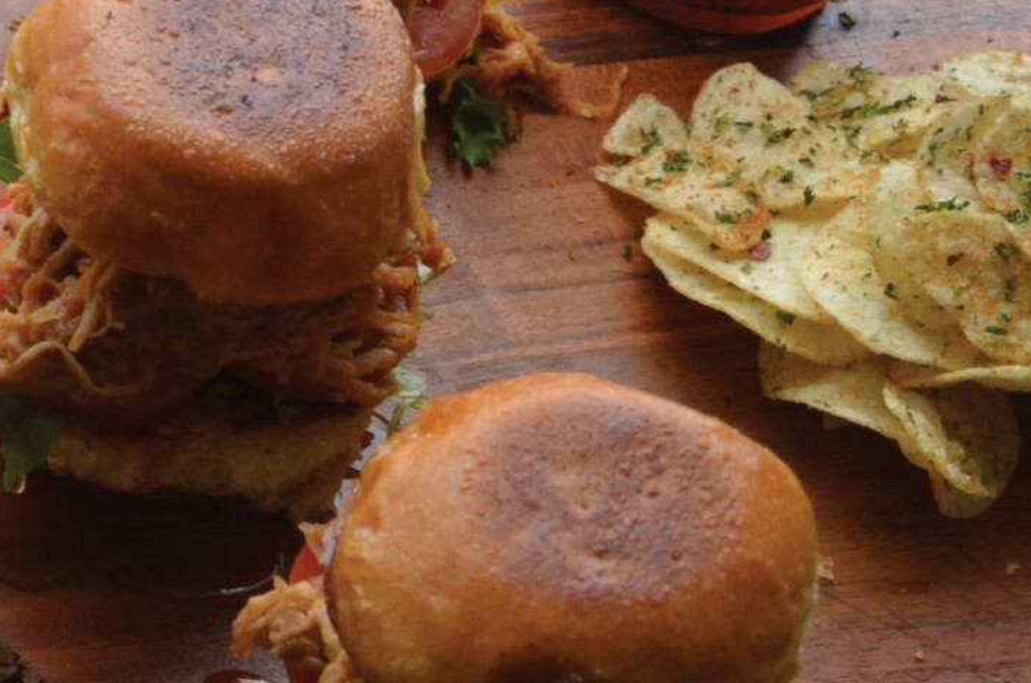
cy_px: 636
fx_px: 3716
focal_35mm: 130
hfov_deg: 14.8
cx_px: -462
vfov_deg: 10.4
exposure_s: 1/125
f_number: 5.6
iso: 320
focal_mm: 24
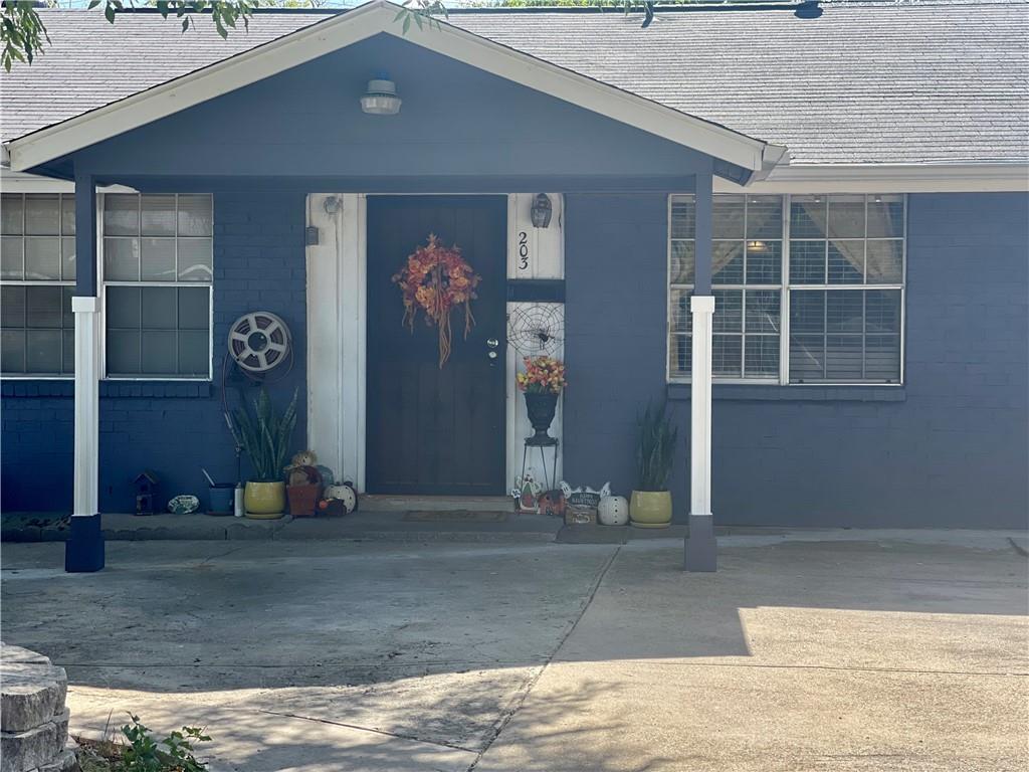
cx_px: 514
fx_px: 1902
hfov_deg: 30.3
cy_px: 386
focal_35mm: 64
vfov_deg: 22.9
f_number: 2.2
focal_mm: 7.5
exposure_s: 1/354
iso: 32
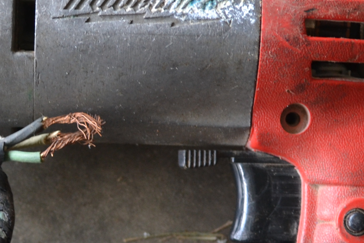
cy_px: 136
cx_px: 35
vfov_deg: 8.6
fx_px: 1618
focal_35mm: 160
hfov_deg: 12.7
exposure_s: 1/100
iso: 400
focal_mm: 32
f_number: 4.8
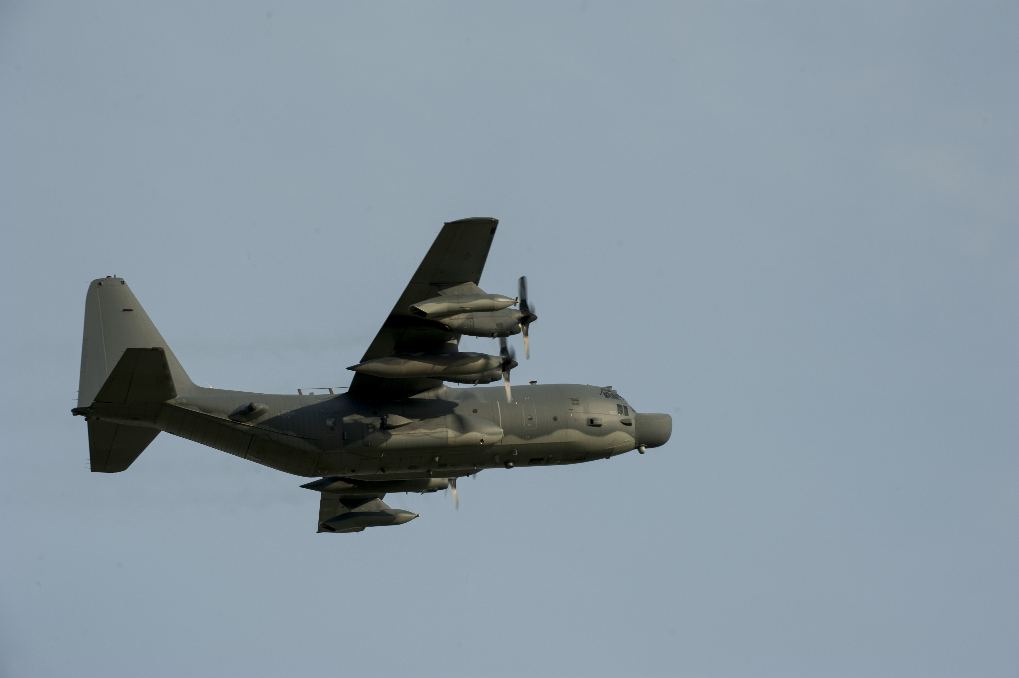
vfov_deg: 8.6
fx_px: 4526
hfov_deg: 12.8
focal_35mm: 160
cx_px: 510
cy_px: 339
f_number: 11
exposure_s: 1/250
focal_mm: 160
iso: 200
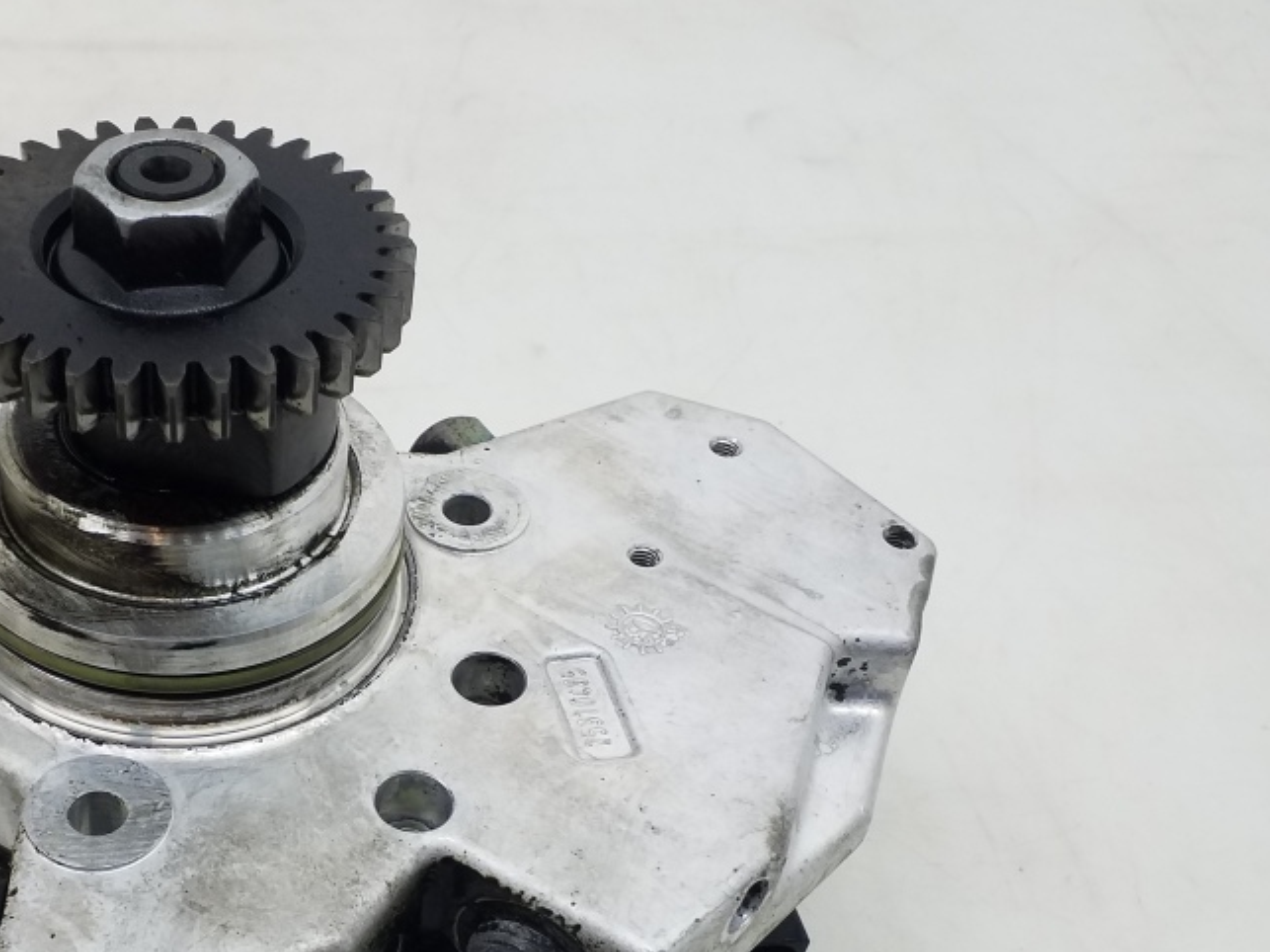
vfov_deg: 32.8
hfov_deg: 42.0
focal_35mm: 43
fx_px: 1577
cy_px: 735
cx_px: 265
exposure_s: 1/50
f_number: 1.9
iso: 125
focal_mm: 3.6
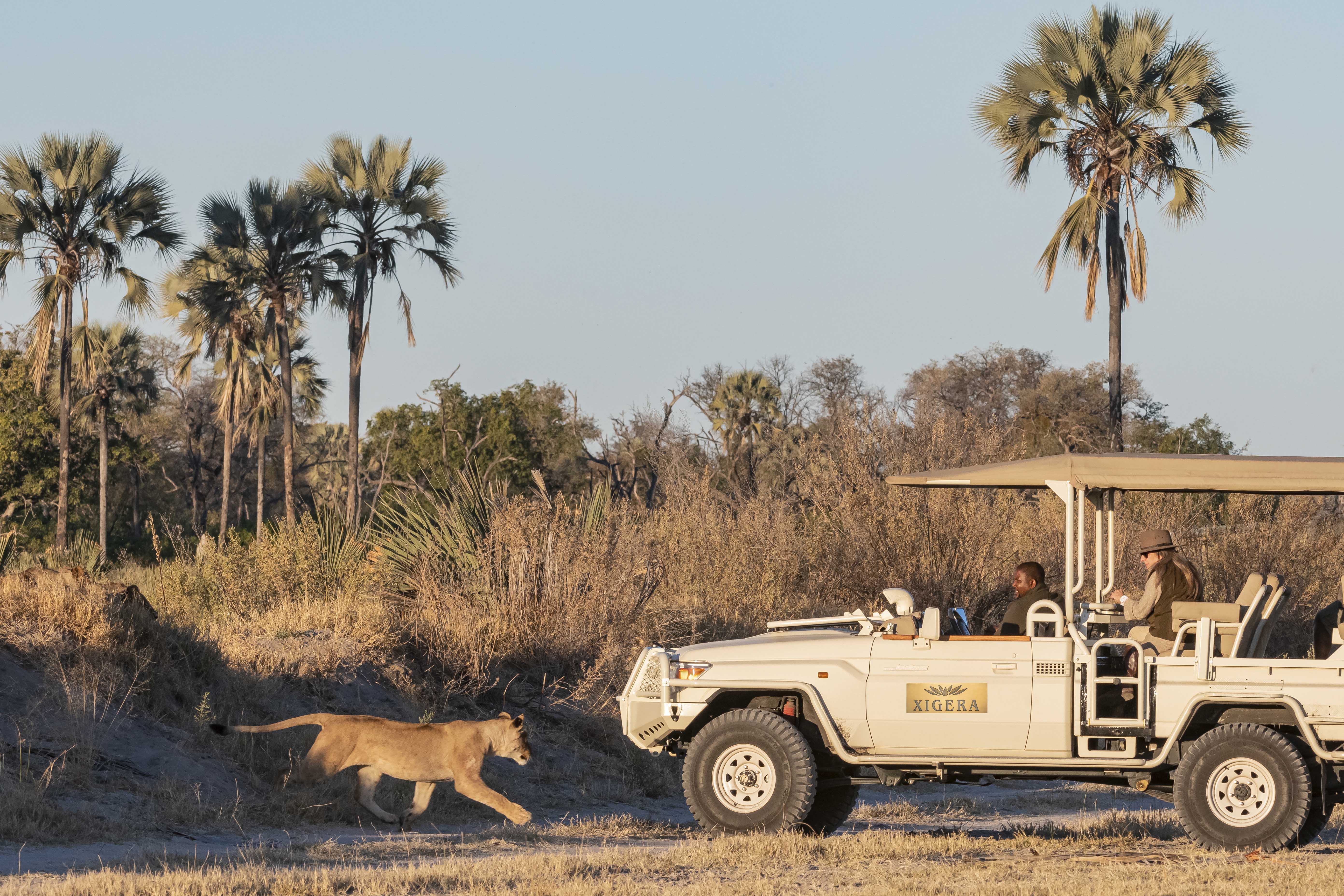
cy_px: 448
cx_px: 672
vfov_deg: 4.6
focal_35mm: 300
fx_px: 11199
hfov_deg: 6.9
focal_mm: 200
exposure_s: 1/400
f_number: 11
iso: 800
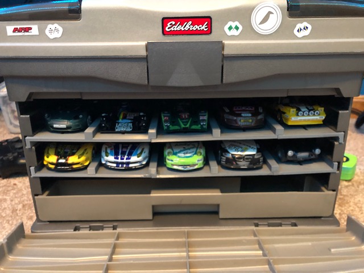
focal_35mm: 28
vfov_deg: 49.7
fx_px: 294
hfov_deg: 63.4
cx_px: 182
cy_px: 136
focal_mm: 3.99
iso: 250
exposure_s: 1/4
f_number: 1.8
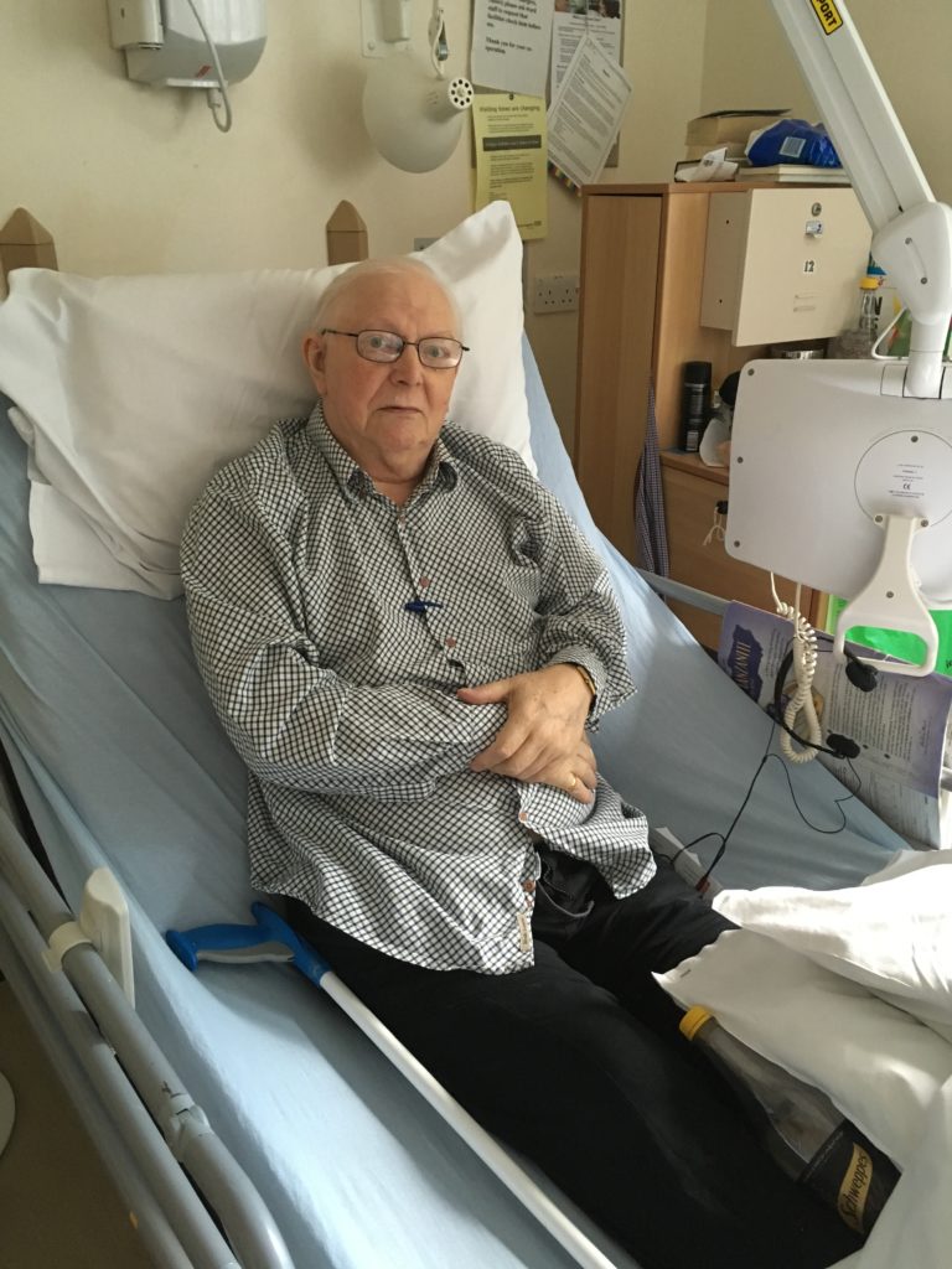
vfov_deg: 61.7
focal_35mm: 29
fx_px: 1063
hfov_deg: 48.2
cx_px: 476
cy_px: 634
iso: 200
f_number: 2.2
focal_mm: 4.15
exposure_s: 1/20
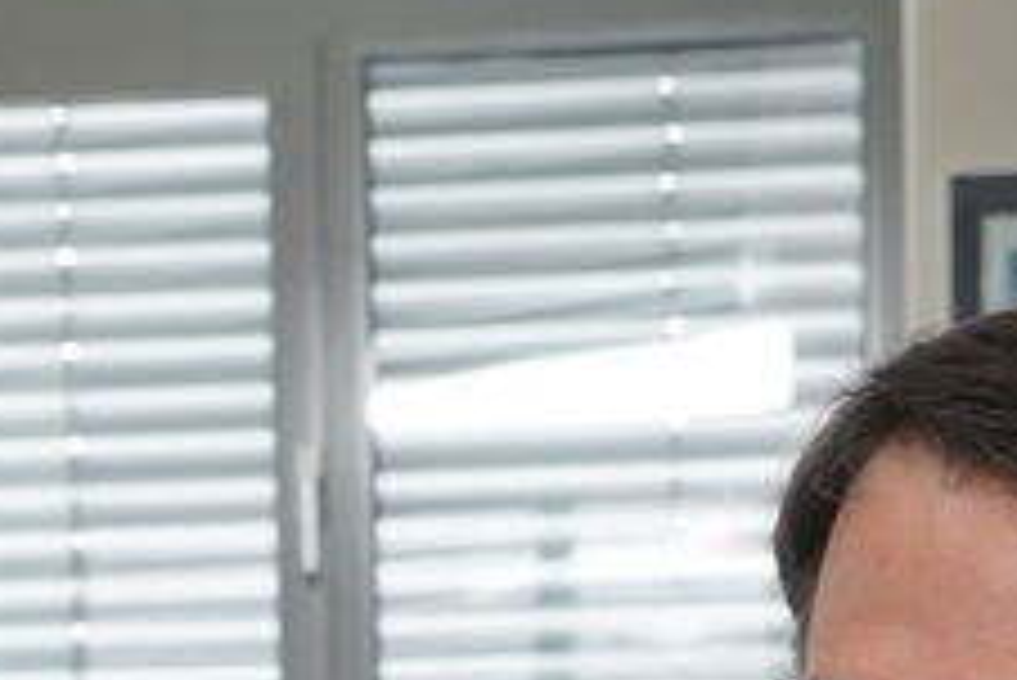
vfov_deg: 6.4
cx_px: 4
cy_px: 1558
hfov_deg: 9.9
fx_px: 5851
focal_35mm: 207
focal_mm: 26
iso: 1250
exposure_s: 1/160
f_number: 4
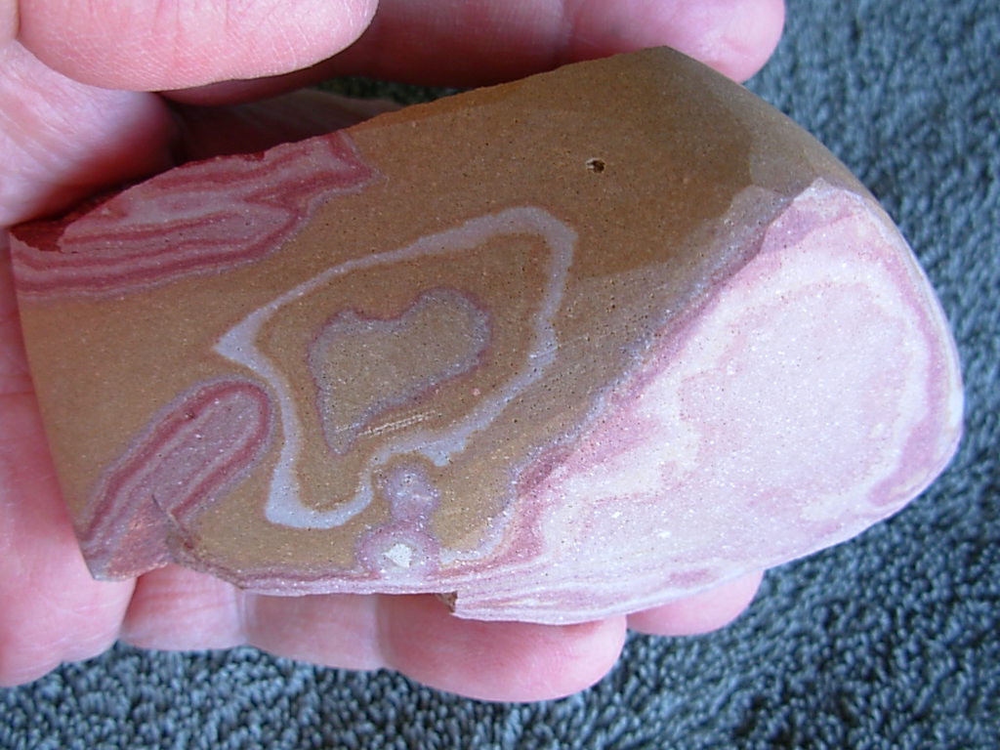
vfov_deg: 37.7
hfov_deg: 49.0
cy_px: 375
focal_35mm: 38
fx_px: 1098
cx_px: 500
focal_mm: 6.3
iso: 50
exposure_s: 1/22.6
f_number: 2.9
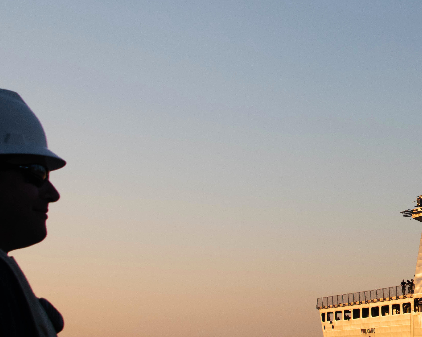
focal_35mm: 97
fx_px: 1212
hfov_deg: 18.8
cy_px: 167
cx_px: 489
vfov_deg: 15.9
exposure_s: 1/640
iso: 200
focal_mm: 32
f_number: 8
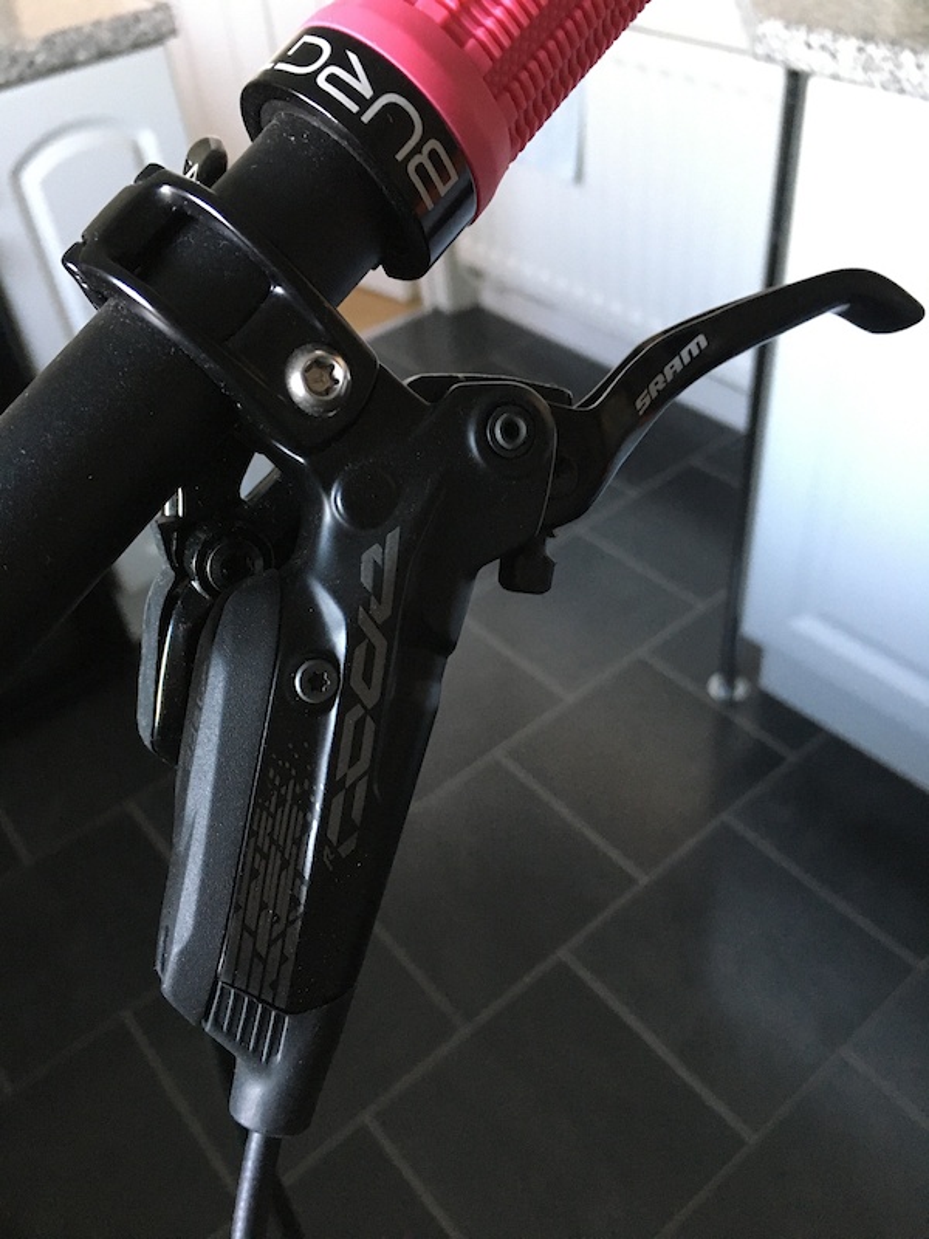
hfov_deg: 48.2
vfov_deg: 61.7
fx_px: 1038
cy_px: 620
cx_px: 464
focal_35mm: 29
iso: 200
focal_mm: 4.15
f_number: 2.2
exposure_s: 1/17
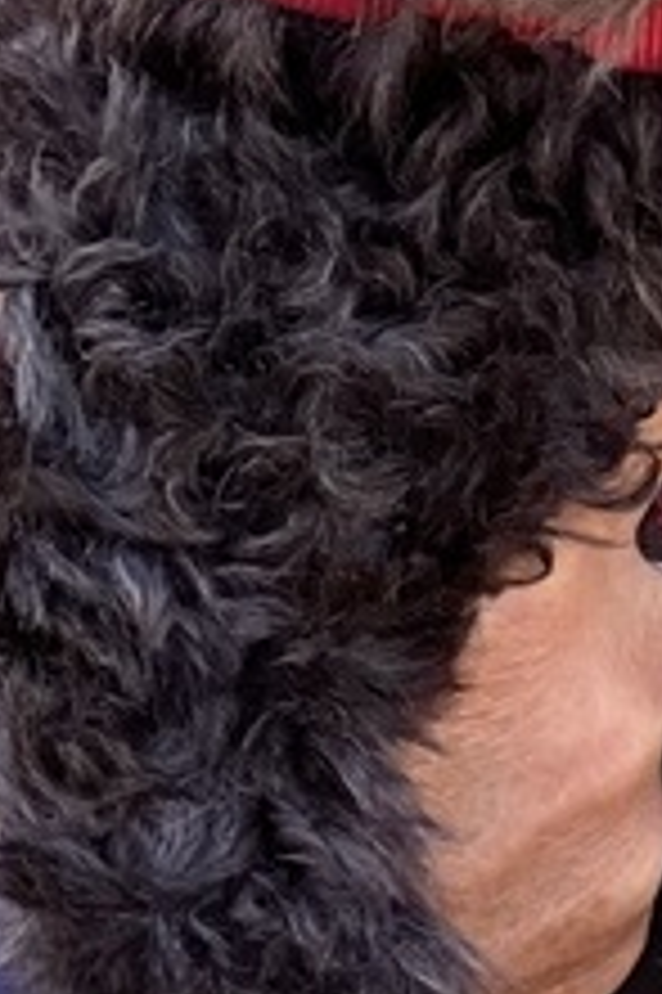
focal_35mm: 338
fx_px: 9337
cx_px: 1315
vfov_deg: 5.9
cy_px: -1050
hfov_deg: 4.0
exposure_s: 1/121
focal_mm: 9
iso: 80
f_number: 2.8
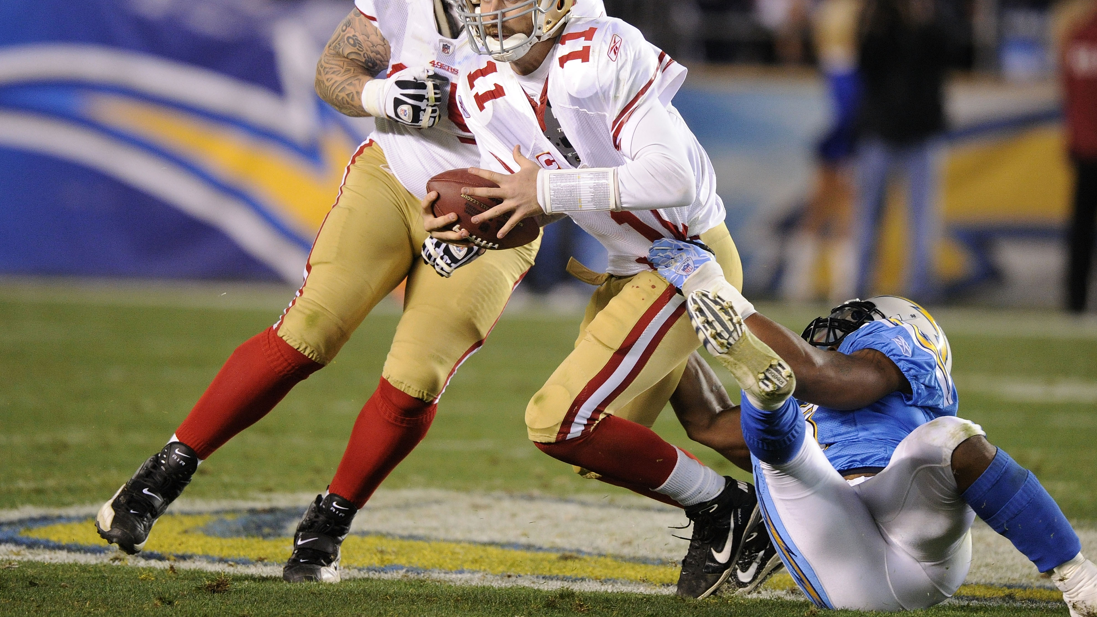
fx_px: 16377
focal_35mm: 563
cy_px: 226
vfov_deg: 2.2
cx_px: 543
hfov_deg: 3.8
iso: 4000
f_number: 4
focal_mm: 500
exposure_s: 1/1000
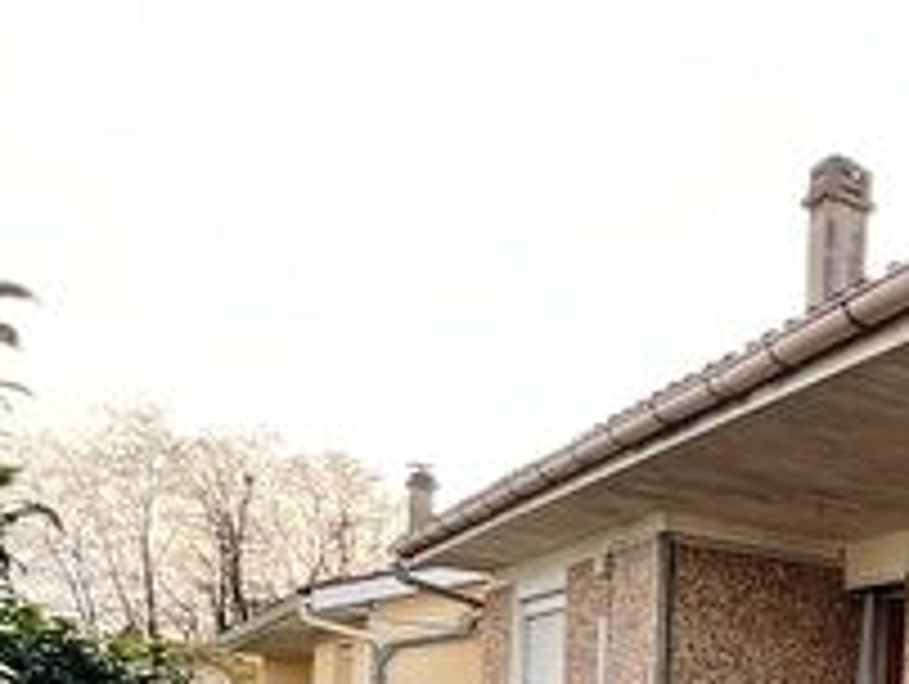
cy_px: 848
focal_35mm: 45
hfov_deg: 31.4
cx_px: 1210
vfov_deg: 27.7
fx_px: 1183
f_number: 1.8
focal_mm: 1.57
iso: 32
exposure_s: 1/209
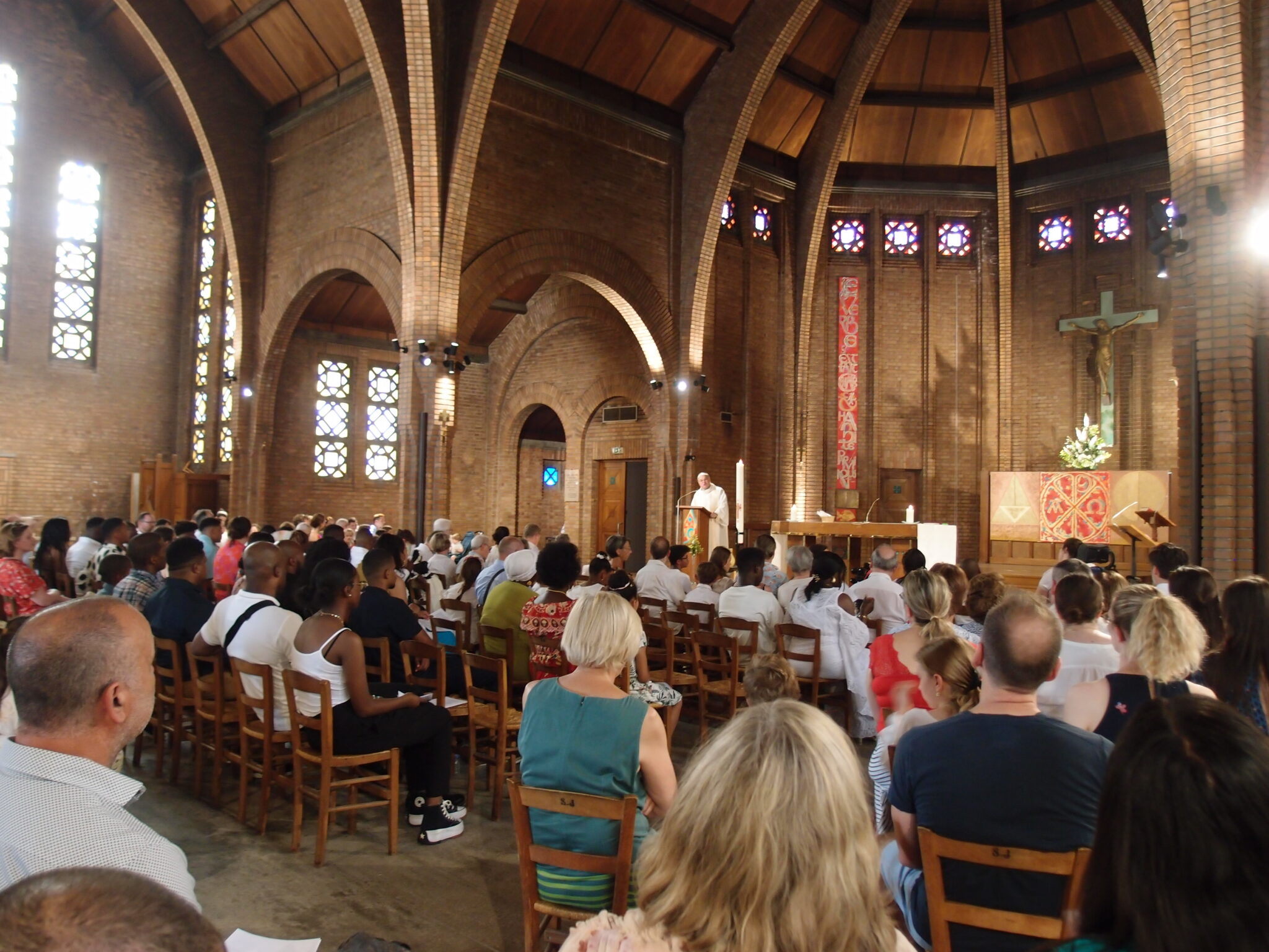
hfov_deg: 63.4
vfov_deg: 49.7
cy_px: 476
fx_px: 1026
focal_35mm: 28
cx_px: 634
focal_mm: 6
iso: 200
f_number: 1.8
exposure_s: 1/20
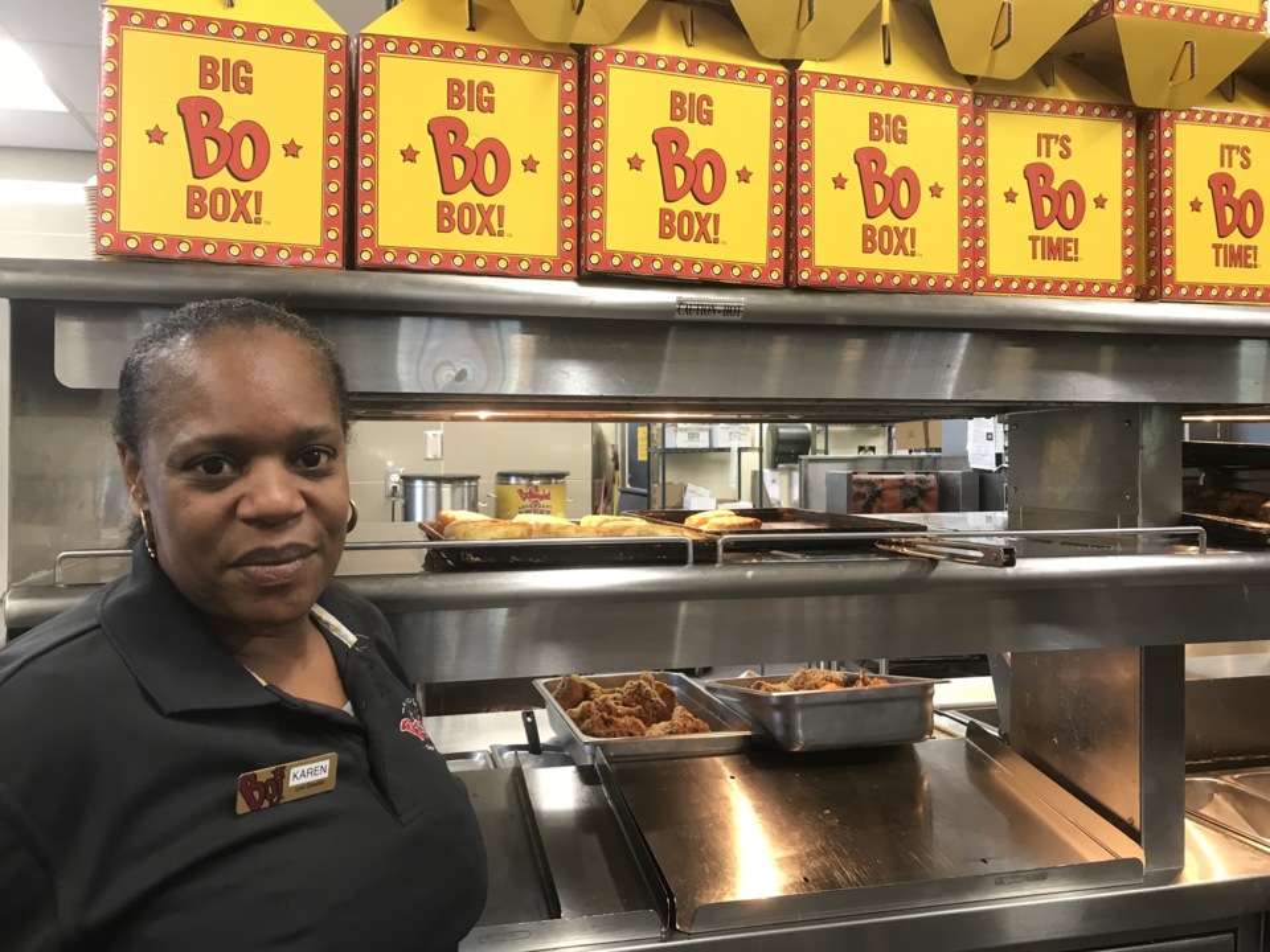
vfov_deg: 49.7
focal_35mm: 28
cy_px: 476
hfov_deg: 63.4
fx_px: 1027
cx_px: 635
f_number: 1.8
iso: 40
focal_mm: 3.99
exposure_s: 1/24
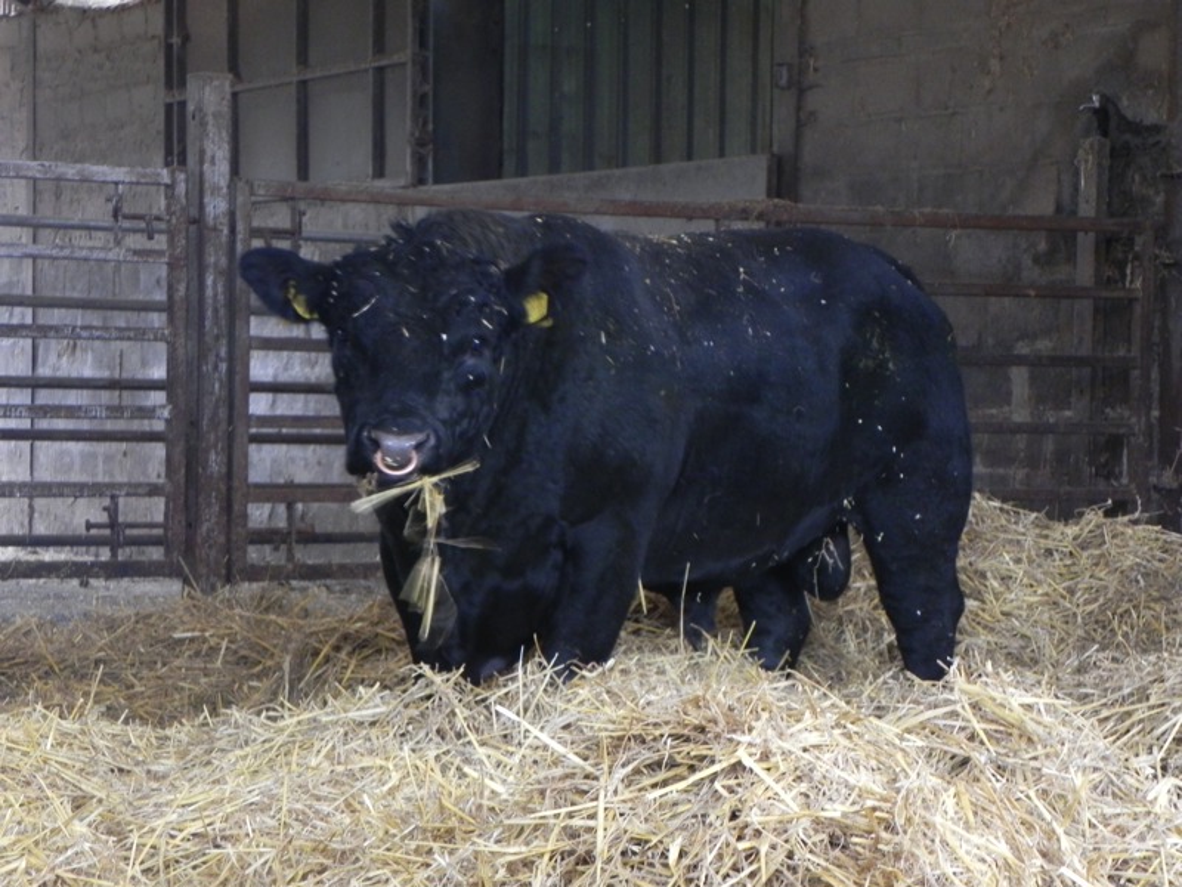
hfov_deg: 20.7
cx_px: 591
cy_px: 444
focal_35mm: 95
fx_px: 3244
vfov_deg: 15.6
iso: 400
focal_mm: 16.9
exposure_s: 1/6
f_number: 4
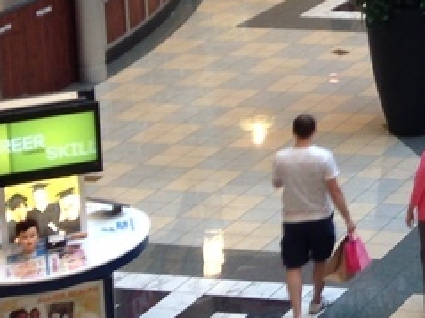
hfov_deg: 12.7
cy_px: -185
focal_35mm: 138
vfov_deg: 10.3
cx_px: 825
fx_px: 1693
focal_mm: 4.12
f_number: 2.4
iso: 50
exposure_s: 1/24
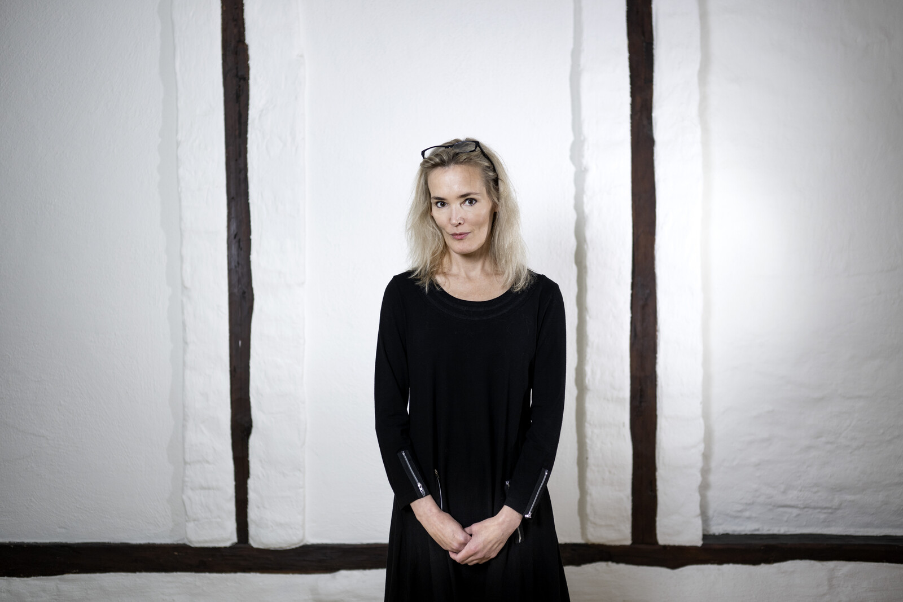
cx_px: 452
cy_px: 301
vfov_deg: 37.9
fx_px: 878
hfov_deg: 54.4
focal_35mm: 35
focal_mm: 35
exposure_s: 1/160
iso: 160
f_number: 1.8
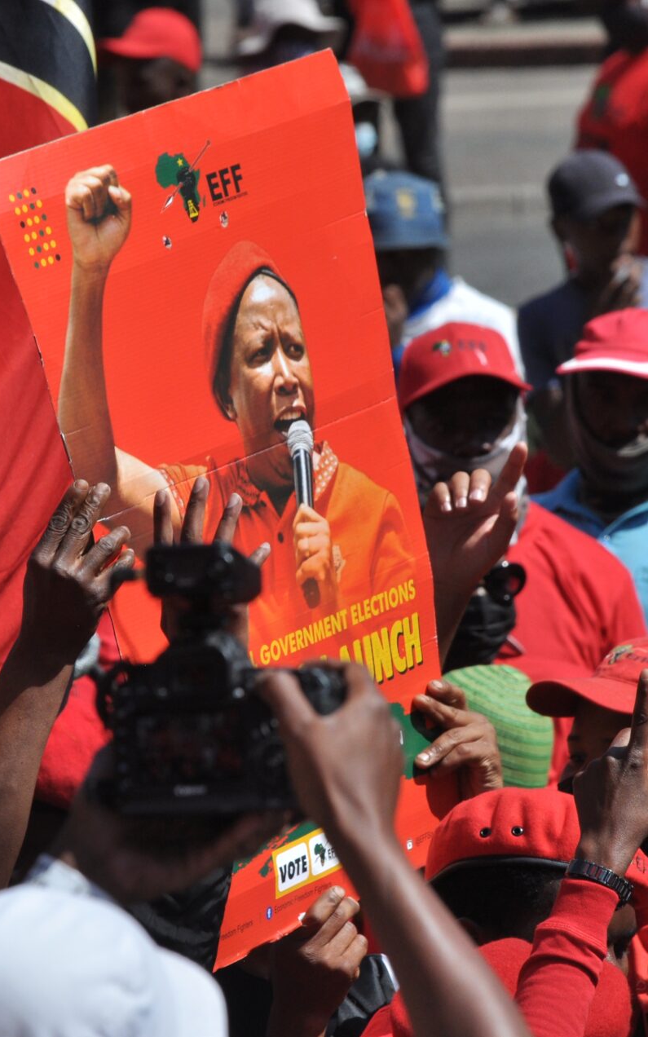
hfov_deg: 3.2
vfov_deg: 5.1
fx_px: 11726
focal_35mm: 415
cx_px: 322
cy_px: 519
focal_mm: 180
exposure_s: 1/1250
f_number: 11
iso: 400
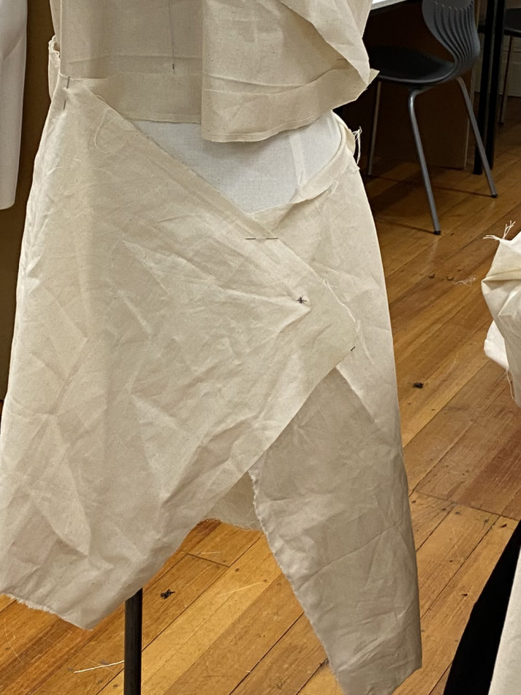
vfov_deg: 27.5
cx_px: 180
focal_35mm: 70
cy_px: 207
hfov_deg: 20.9
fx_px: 1405
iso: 80
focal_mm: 4.25
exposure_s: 1/50
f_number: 1.8
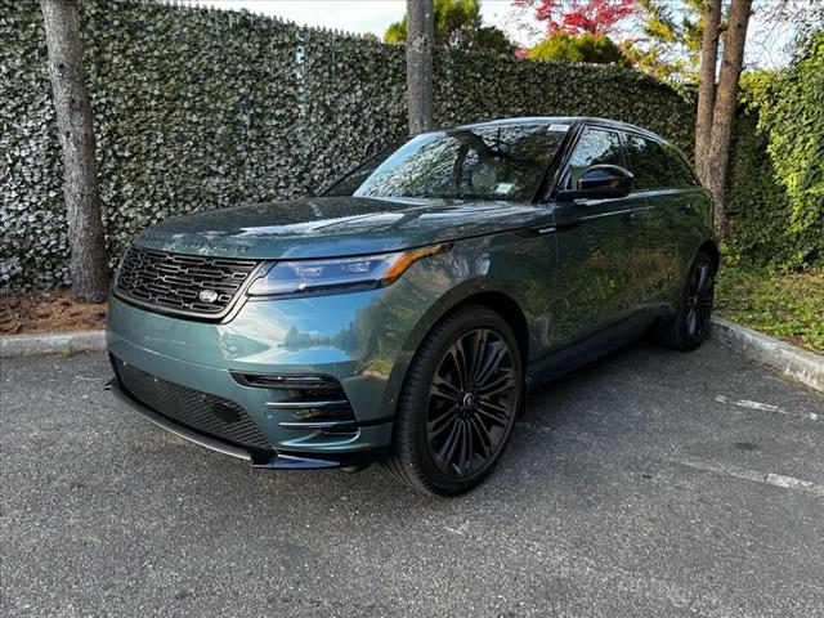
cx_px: 412
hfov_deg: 71.6
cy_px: 309
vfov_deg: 56.8
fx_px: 571
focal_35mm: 24
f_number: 1.78
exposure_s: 1/121
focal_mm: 6.76
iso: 64
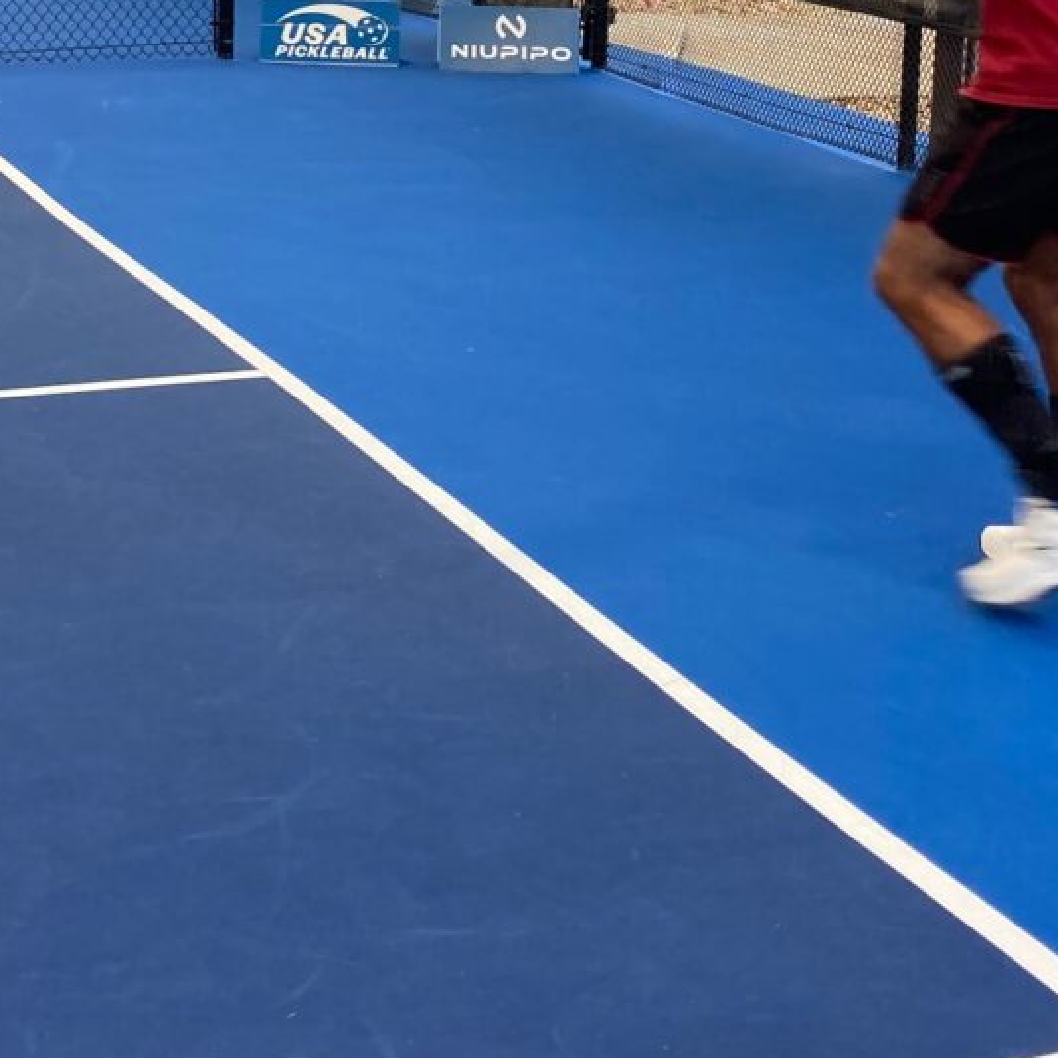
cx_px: 397
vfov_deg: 23.6
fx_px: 2455
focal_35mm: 71
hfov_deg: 24.3
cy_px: 69
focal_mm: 3.99
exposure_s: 1/61
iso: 50
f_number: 1.8
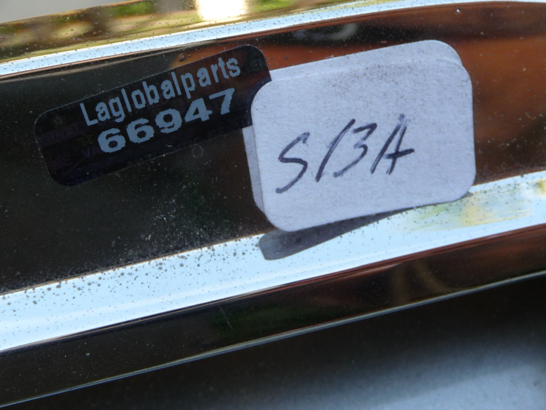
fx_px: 1136
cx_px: 273
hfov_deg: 27.0
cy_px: 205
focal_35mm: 72
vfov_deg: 20.4
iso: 100
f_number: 4
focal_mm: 7.1
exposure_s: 1/80
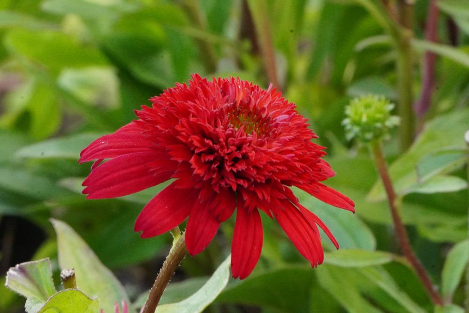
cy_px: 156
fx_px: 4104
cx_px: 234
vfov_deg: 4.4
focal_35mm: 315
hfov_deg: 6.5
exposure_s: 1/100
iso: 6400
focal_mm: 210
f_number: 22
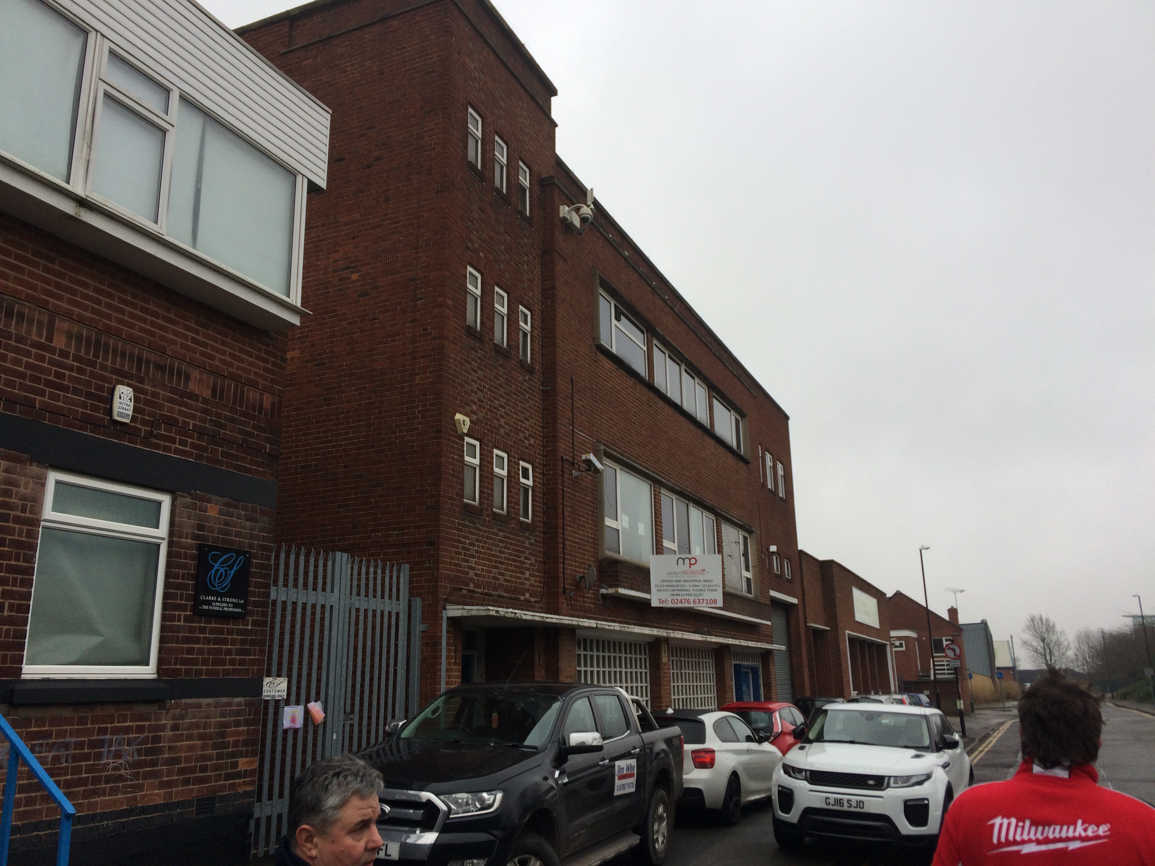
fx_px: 968
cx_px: 578
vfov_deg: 48.2
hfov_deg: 61.7
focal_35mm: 29
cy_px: 433
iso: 32
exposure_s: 1/249
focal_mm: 4.15
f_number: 2.2
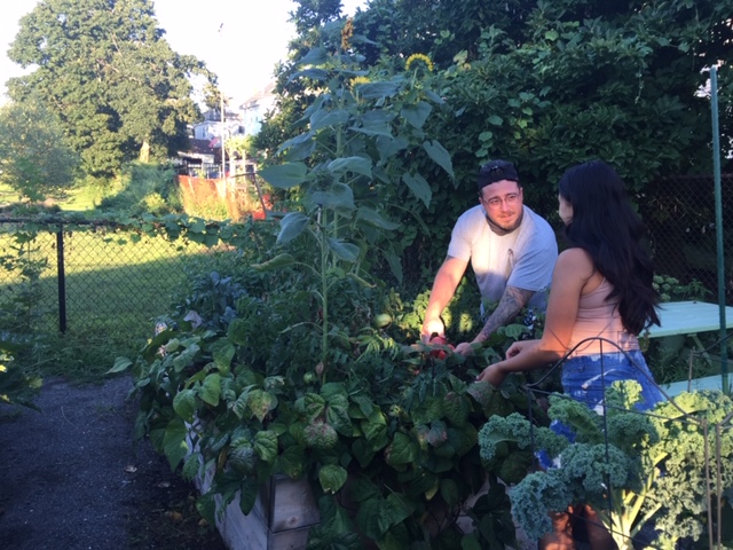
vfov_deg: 48.2
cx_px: 366
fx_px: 614
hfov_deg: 61.7
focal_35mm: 29
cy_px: 275
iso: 32
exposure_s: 1/120
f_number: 2.2
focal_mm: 4.15
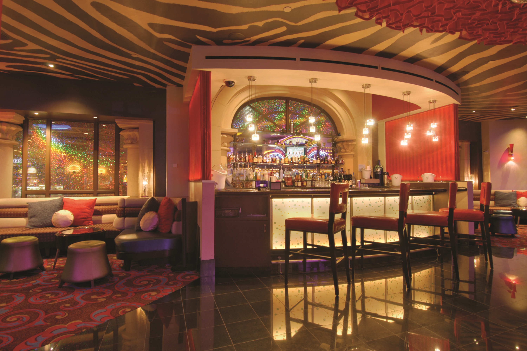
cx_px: 264
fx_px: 263
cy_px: 176
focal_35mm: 18
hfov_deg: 90.0
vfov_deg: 67.4
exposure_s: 2
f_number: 4
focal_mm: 12
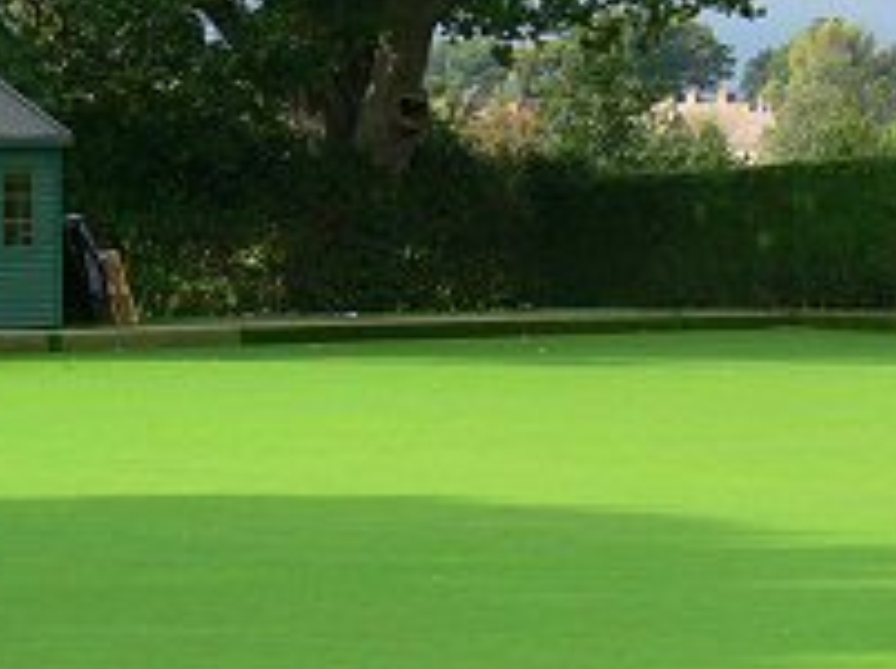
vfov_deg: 9.0
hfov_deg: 12.1
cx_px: 285
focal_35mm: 164
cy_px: 437
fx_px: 4237
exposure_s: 1/100
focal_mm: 19.8
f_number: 5
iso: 80
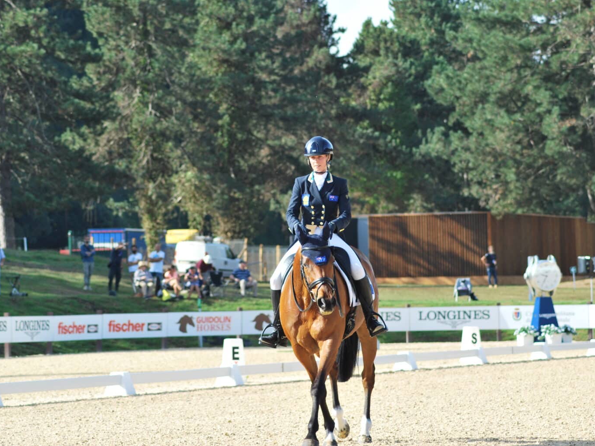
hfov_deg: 10.0
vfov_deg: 7.5
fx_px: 3403
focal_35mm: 198
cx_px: 283
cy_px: 223
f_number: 5.6
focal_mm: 122
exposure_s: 1/400
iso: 200
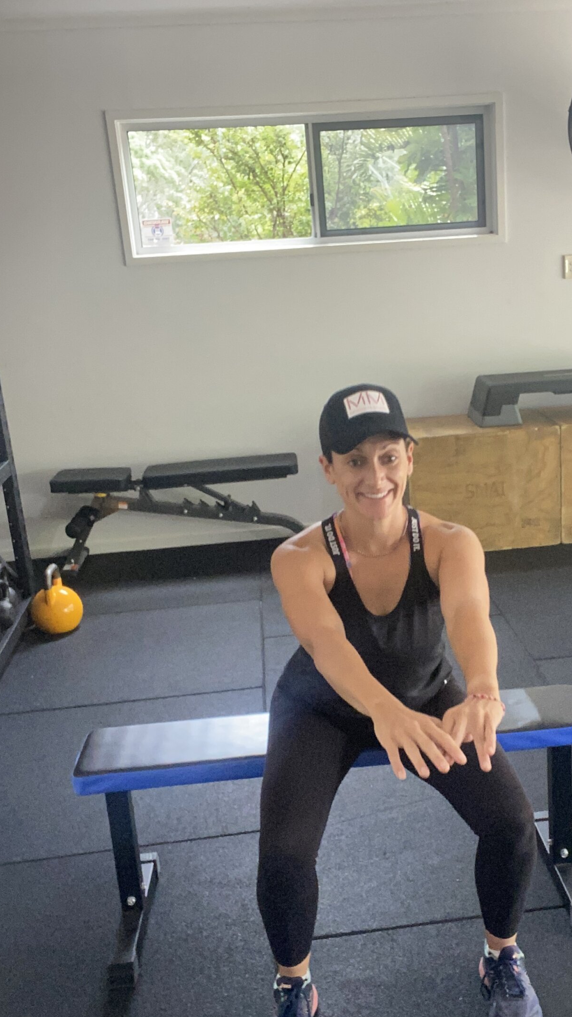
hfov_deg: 30.1
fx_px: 1051
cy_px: 560
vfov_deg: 51.5
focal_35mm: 39
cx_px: 399
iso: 250
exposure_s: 1/60
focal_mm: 2.71
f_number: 2.2
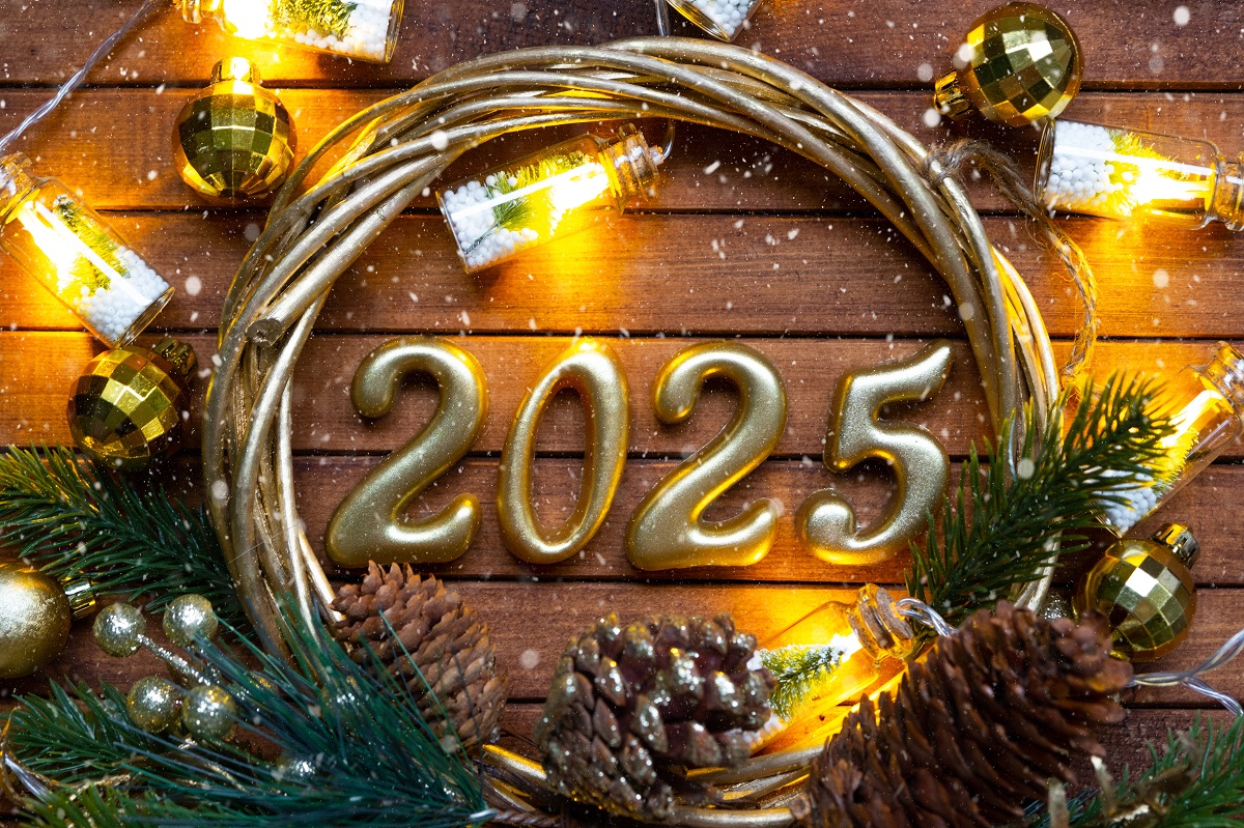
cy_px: 414
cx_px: 622
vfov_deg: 19.4
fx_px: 2418
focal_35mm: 70
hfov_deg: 28.9
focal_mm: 46.6
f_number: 4
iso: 320
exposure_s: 1/10
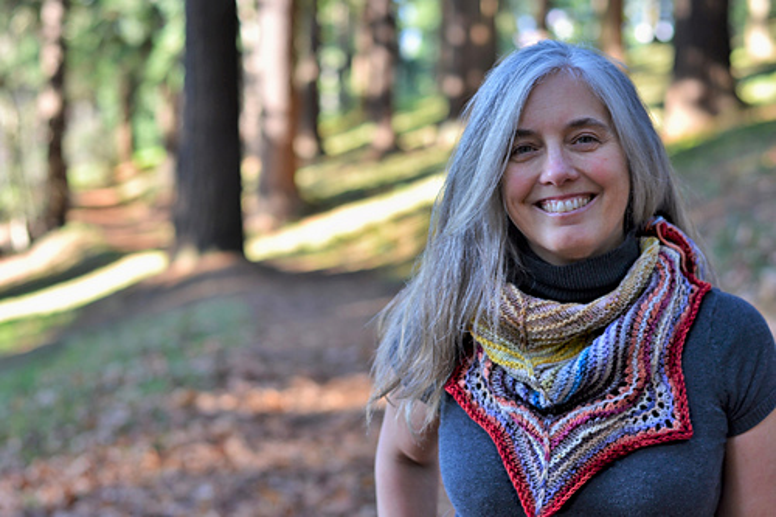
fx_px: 1616
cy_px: 258
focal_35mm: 75
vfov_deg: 18.2
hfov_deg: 27.0
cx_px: 388
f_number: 2.8
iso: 100
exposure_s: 1/80
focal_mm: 50
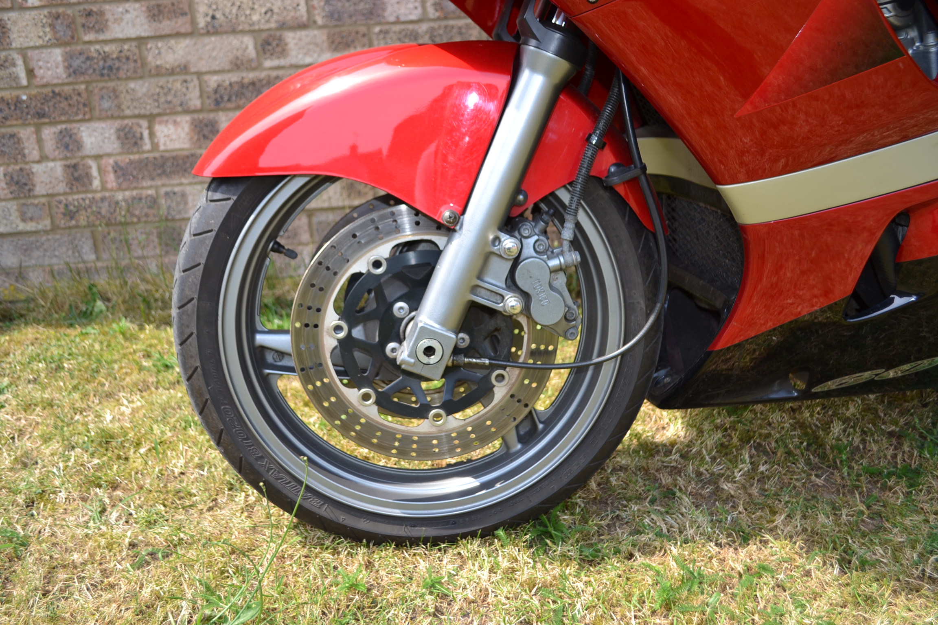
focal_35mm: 33
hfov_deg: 57.2
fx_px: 860
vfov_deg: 40.0
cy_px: 312
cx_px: 469
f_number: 4.5
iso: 100
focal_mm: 22
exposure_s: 1/200
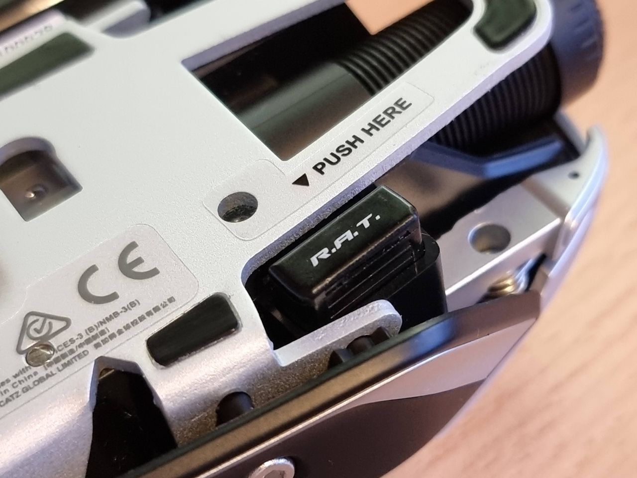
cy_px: 239
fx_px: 442
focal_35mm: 24
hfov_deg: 71.6
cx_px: 318
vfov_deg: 56.8
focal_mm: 6.7
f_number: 1.8
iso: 640
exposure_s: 1/30
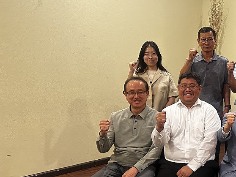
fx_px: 355
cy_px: 89
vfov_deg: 28.1
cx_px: 234
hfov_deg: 33.7
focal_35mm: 52
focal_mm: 6.86
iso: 800
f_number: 1.78
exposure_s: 1/60
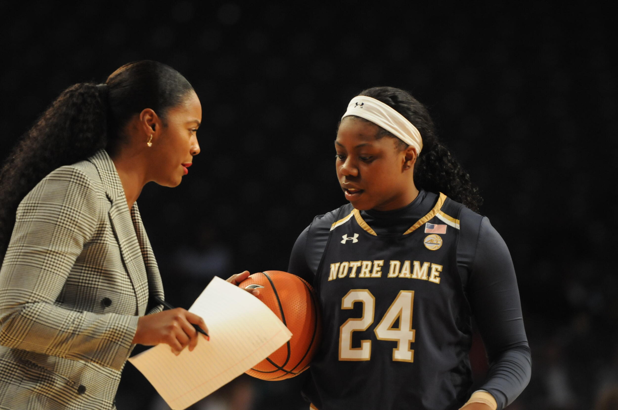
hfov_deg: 7.2
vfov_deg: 4.8
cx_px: 309
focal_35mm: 285
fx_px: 4886
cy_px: 205
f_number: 2.8
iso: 1600
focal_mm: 190
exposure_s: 1/500
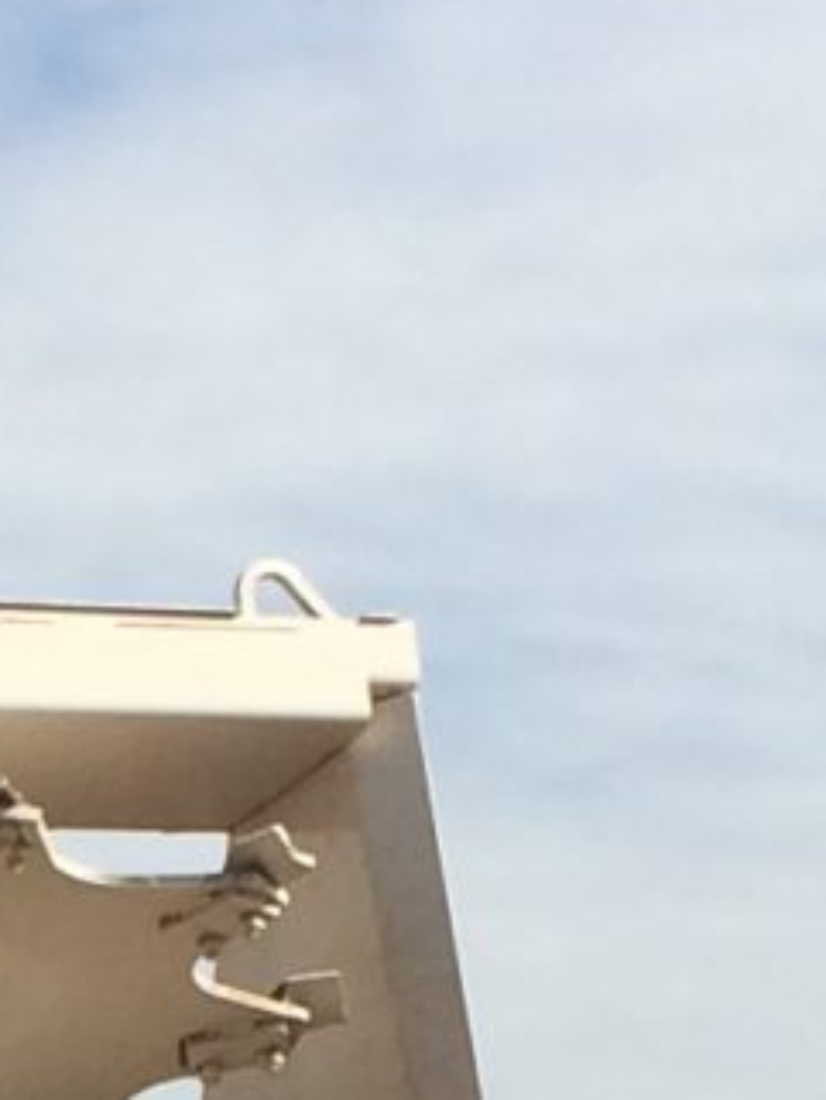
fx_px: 7345
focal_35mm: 231
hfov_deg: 6.4
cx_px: -435
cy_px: 1943
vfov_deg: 8.3
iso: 32
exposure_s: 1/2564
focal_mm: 4.15
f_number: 2.2
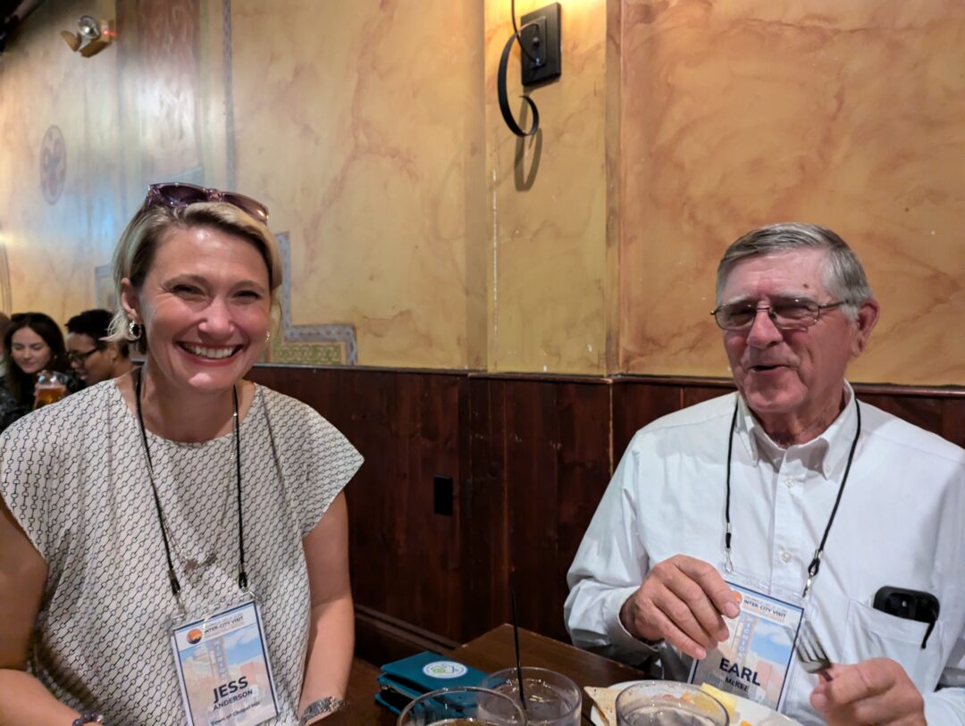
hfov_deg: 71.5
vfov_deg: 56.9
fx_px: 670
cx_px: 482
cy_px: 363
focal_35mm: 24
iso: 2518
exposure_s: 1/40
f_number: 1.85
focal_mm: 6.81
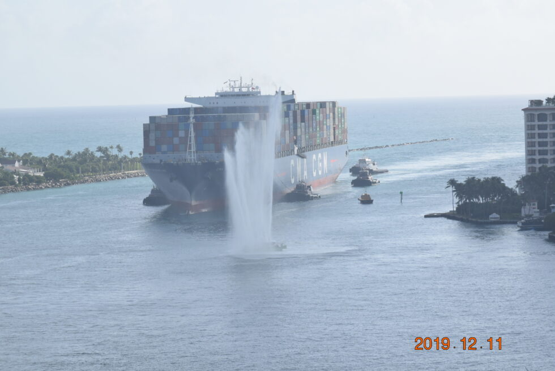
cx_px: 278
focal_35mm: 150
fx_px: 2314
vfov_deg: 9.2
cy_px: 186
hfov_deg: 13.7
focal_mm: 100
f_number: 11
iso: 200
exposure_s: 1/500
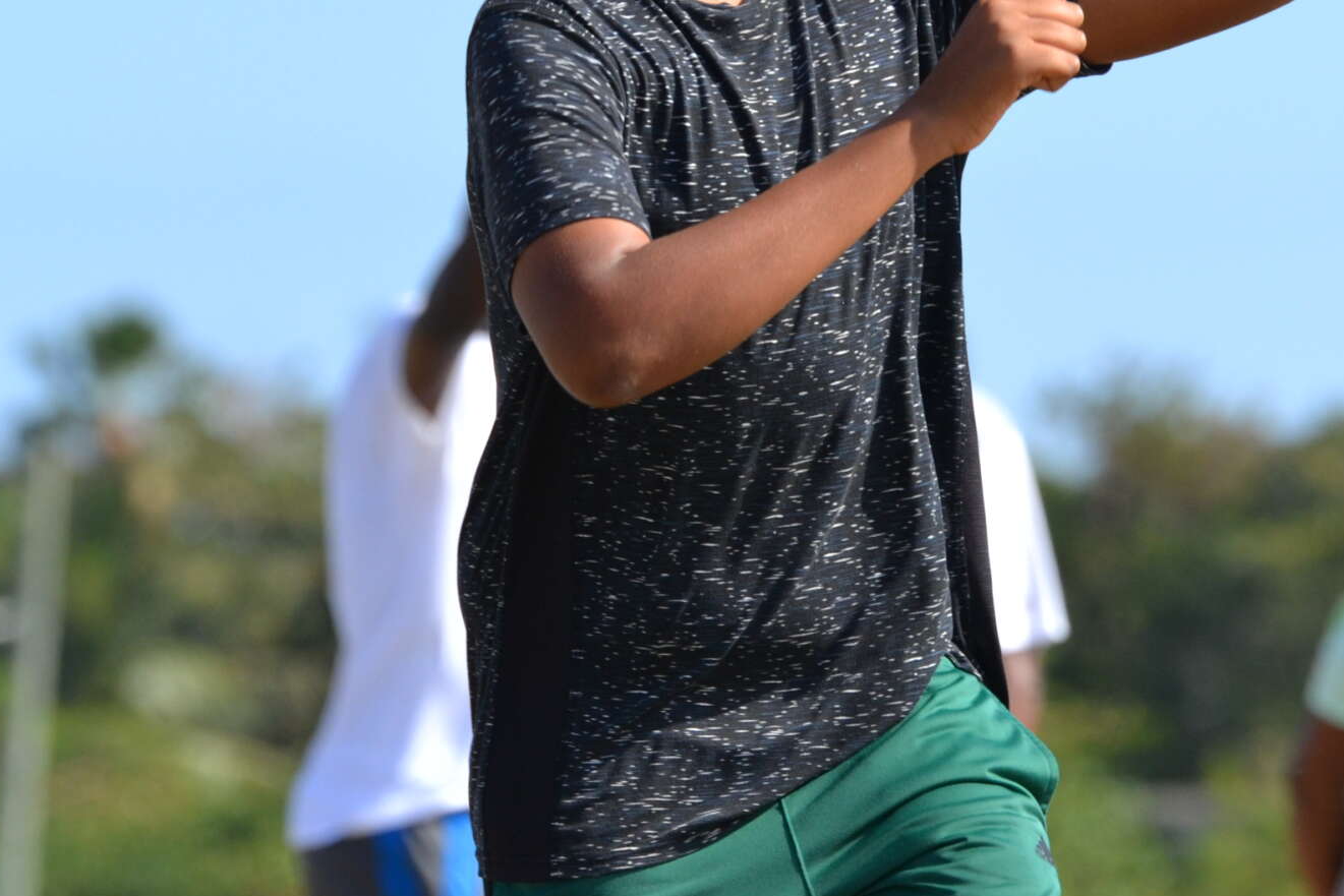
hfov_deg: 4.4
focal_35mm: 465
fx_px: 17361
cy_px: 225
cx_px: 1294
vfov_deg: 3.0
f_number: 5
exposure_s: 1/1250
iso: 400
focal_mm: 160
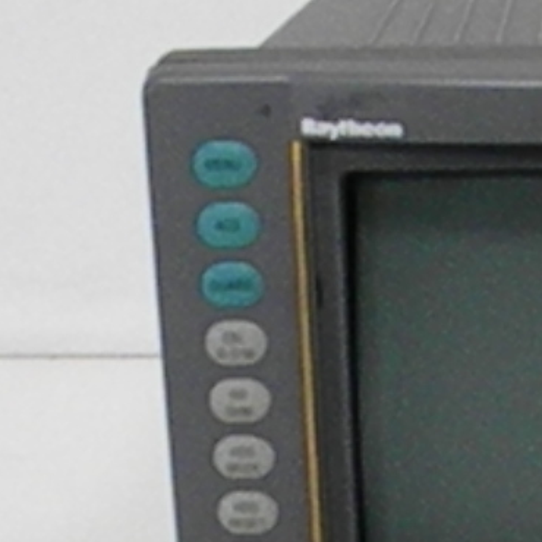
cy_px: 814
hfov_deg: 12.4
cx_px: 687
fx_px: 2427
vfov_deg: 12.1
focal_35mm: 137
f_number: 3.5
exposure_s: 1/573
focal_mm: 5
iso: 720
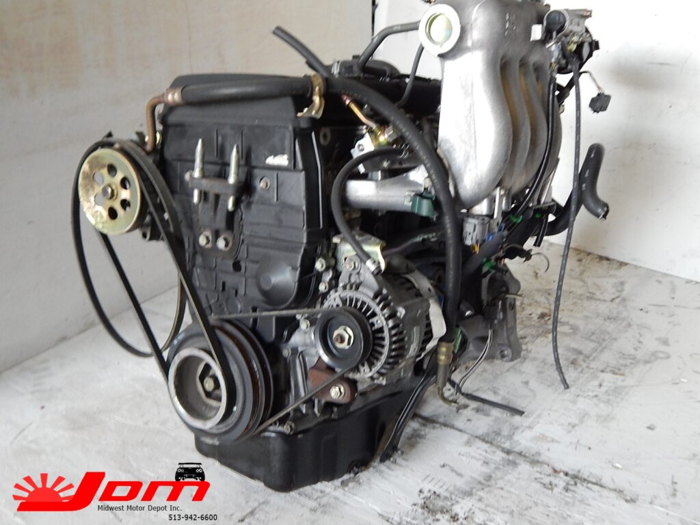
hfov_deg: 43.9
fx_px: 870
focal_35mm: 43
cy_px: 262
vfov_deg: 33.6
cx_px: 350
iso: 400
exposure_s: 1/40
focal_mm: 7.7
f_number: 3.6
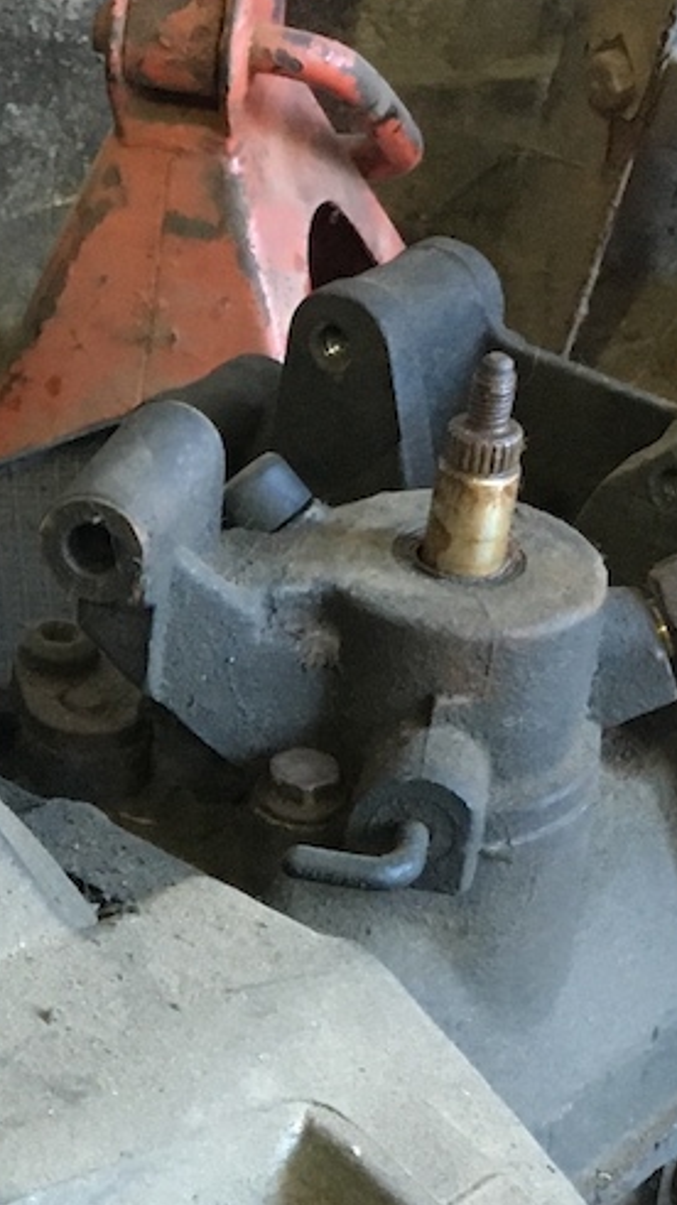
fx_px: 3289
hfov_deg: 11.5
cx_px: -194
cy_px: 1161
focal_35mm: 103
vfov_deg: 20.2
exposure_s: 1/30
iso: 125
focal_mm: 4.15
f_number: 2.2
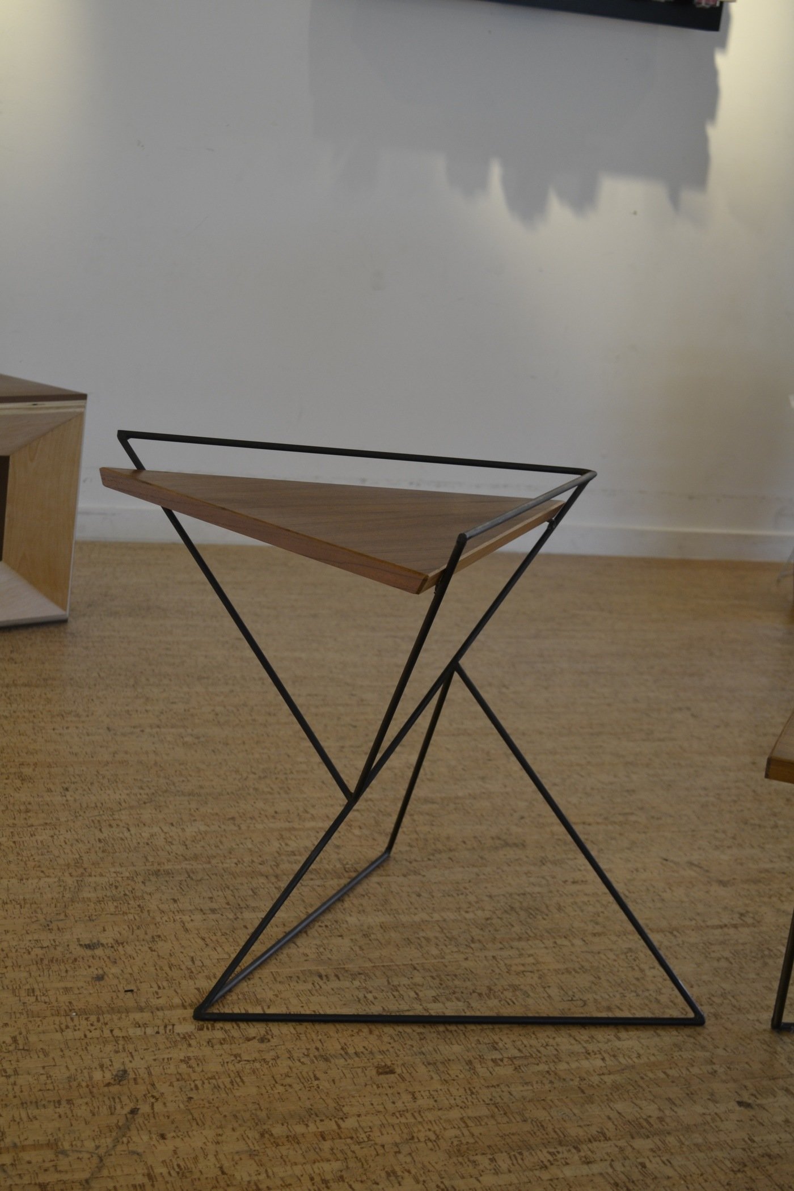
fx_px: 1687
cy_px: 596
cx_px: 397
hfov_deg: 26.5
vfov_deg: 38.9
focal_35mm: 51
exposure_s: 1/25
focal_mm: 34
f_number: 5
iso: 400
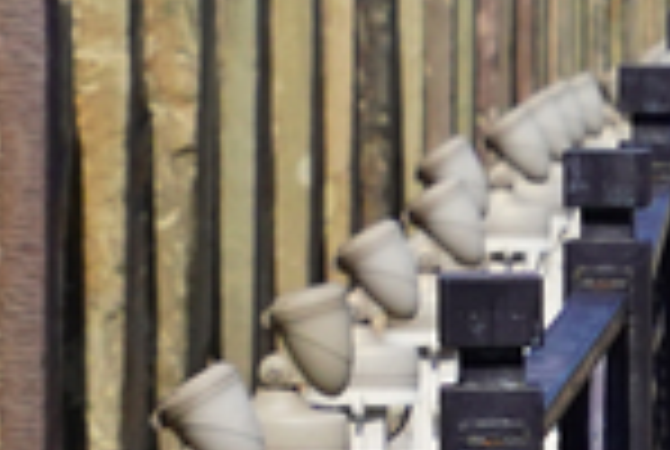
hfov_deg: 2.4
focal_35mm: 864
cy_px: -263
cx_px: -472
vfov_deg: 1.6
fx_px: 16112
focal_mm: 126
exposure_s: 1/320
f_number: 13
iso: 250
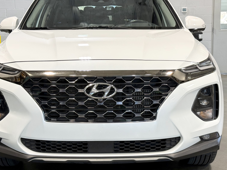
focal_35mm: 64
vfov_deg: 22.9
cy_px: 81
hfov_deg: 30.3
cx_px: 106
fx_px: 420
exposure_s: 1/73
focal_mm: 6.76
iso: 100
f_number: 1.78
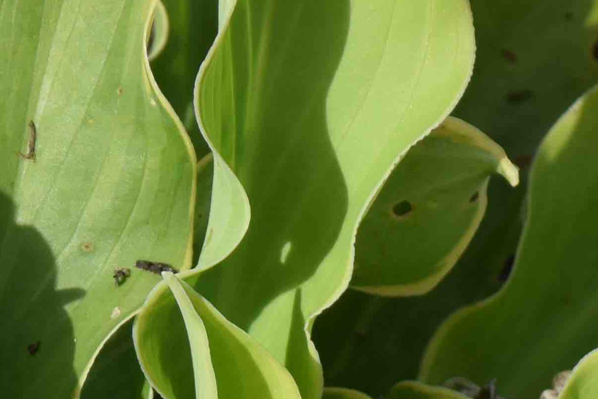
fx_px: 11816
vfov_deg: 1.9
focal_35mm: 711
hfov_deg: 2.9
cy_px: 944
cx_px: -196
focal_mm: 95
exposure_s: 1/640
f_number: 9
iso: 250
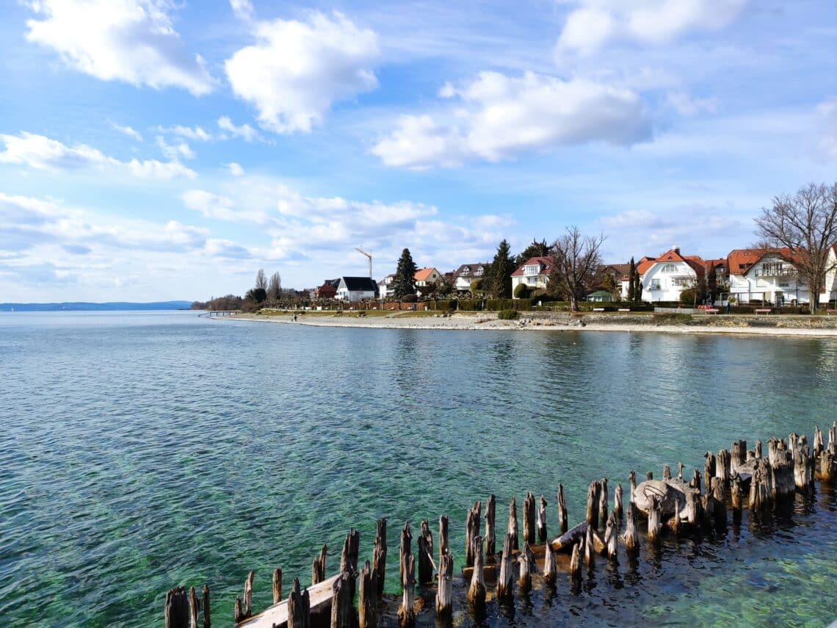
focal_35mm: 26
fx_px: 629
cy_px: 314
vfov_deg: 53.1
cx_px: 418
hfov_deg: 67.3
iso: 112
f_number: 1.75
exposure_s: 1/1741
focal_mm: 4.75
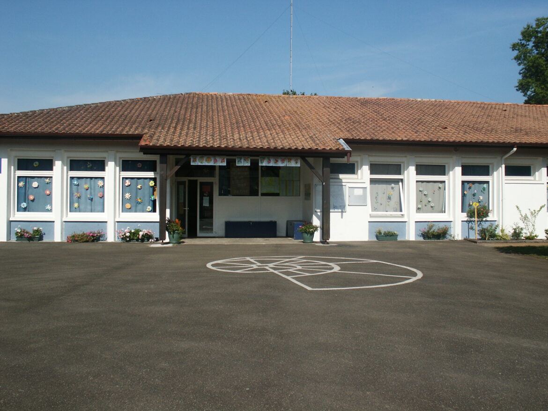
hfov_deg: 52.6
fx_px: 554
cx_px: 274
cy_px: 206
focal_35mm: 35
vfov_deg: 40.7
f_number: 6.7
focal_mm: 7.18
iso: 64
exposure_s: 1/350
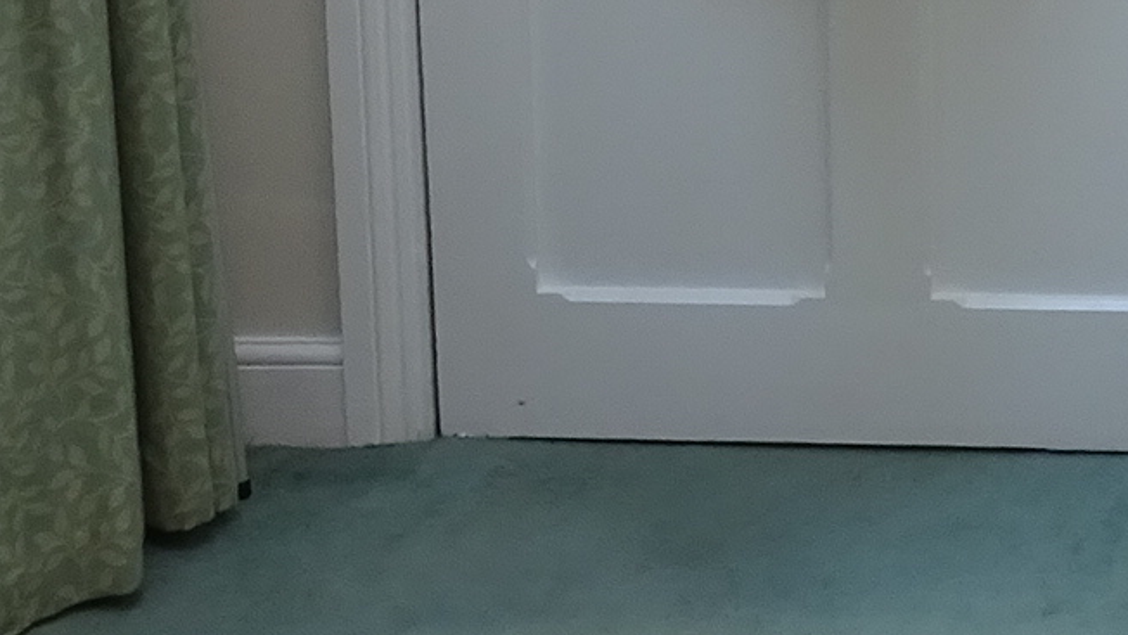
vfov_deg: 11.4
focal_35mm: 104
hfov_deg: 19.5
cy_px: -163
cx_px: 1299
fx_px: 3111
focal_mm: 4.1
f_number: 3.5
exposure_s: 1/30
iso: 250
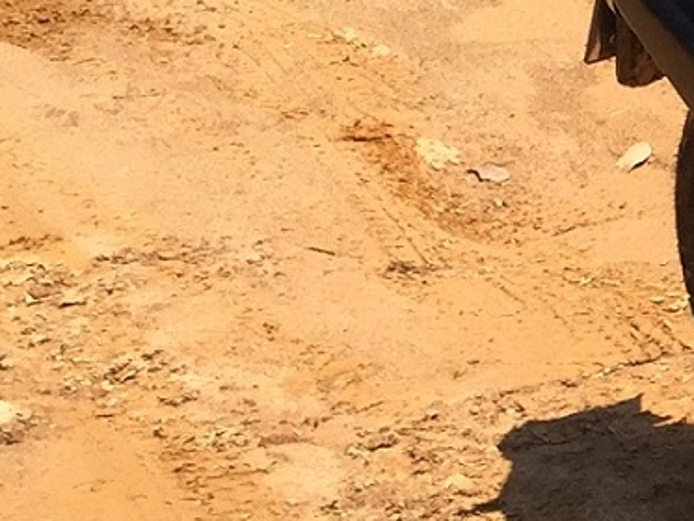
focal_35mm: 160
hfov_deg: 11.0
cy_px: -131
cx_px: 1489
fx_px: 3209
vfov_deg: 9.1
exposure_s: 1/1721
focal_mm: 4.15
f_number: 2.2
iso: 32
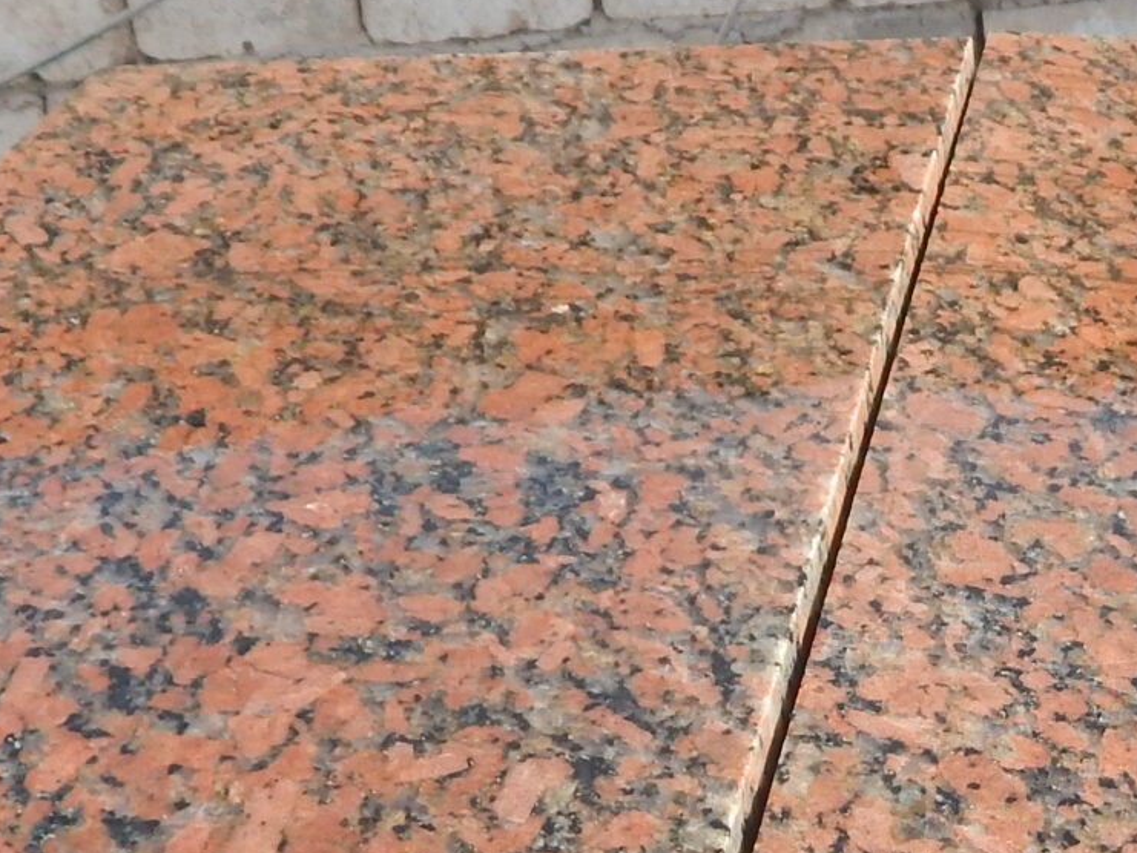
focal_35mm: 76
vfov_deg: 19.2
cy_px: 690
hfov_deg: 25.1
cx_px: 970
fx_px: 2497
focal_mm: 4
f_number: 3
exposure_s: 1/500
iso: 125
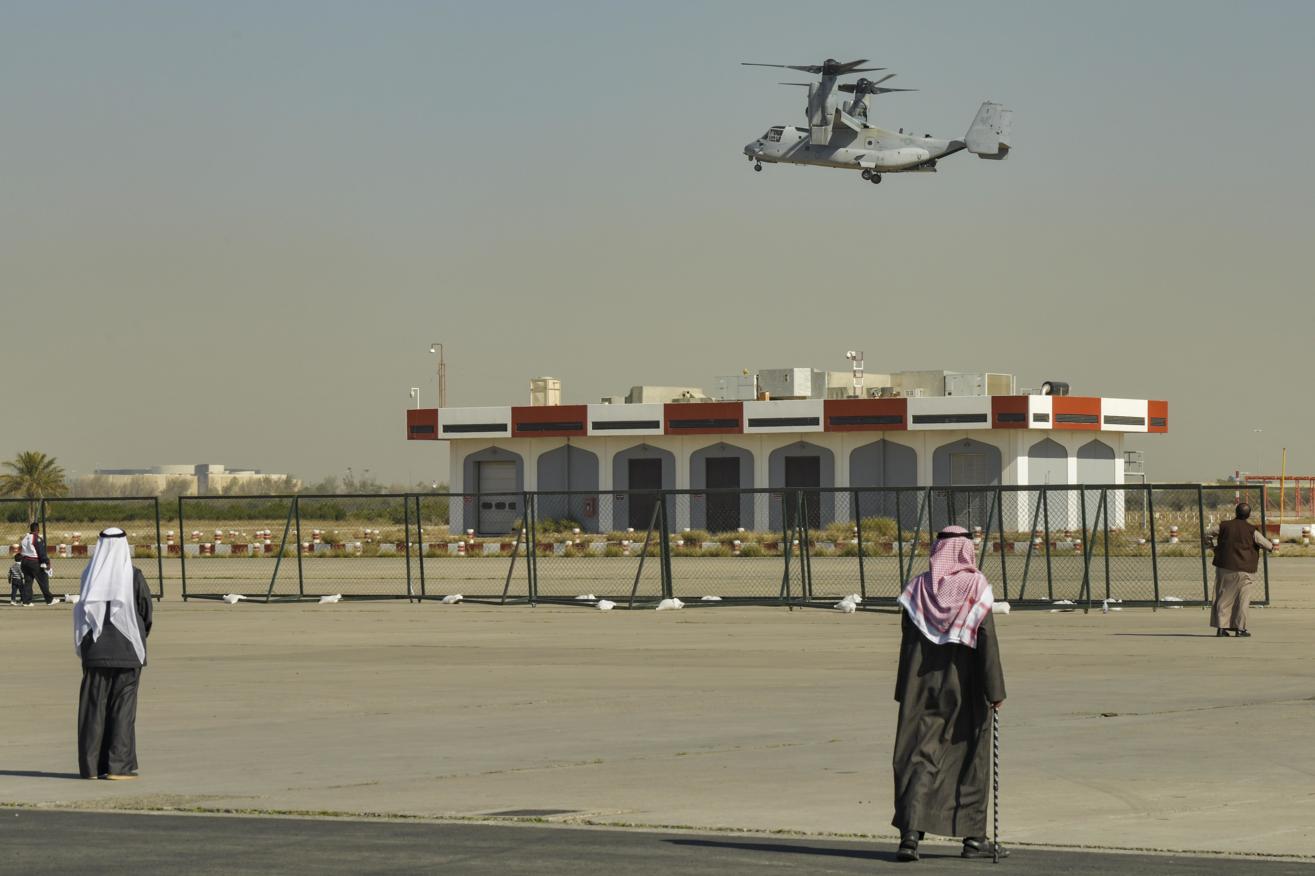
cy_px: 438
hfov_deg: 21.5
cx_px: 658
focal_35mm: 95
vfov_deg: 14.4
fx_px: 3470
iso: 250
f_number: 13
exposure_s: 1/640
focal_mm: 95
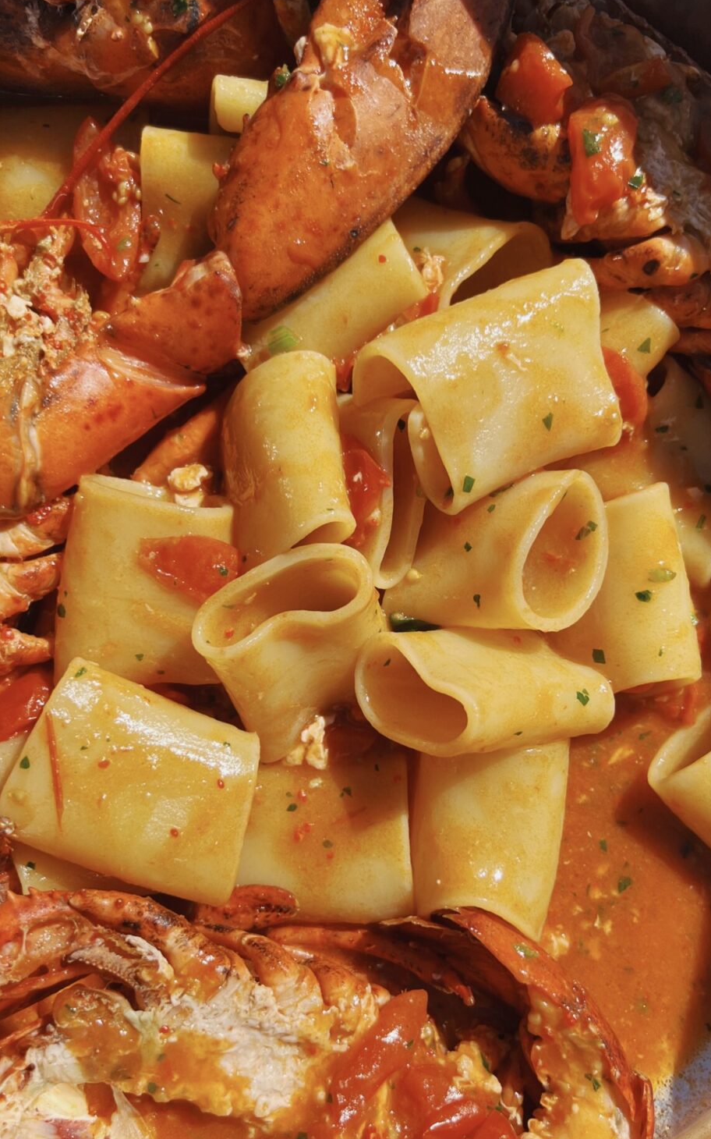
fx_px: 899
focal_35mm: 29
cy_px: 571
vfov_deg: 64.6
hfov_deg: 43.1
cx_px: 348
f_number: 1.5
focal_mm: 5.7
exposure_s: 1/5076
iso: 50
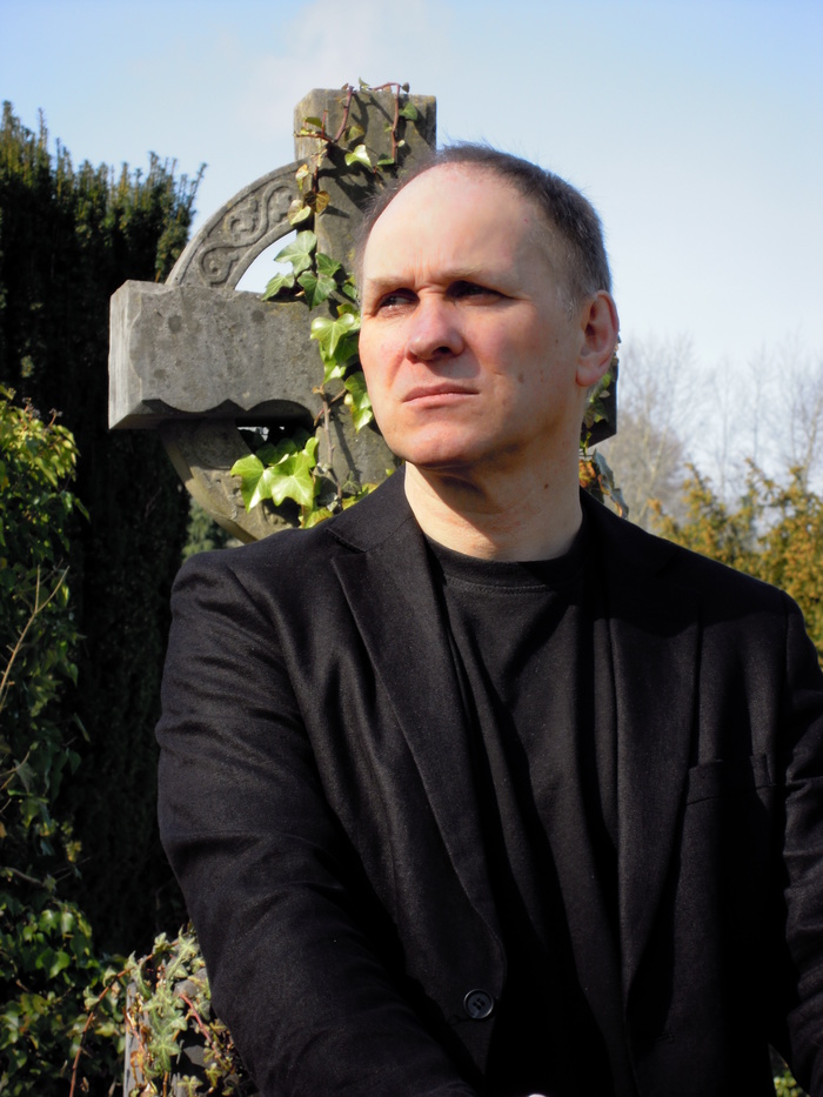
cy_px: 548
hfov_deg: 10.6
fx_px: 4437
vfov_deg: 14.1
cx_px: 412
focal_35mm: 140
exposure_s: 1/125
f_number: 6.6
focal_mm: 25
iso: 100
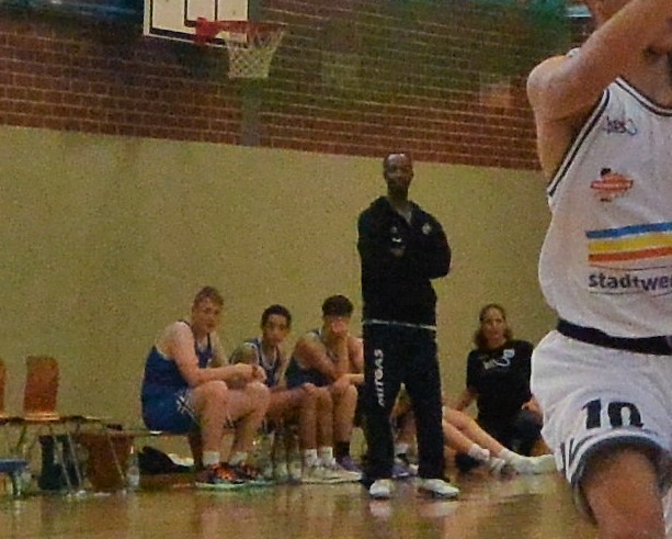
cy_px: 380
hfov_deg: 16.2
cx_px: 1012
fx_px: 2149
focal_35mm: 108
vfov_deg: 14.2
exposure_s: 1/320
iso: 800
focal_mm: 12.2
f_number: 3.8
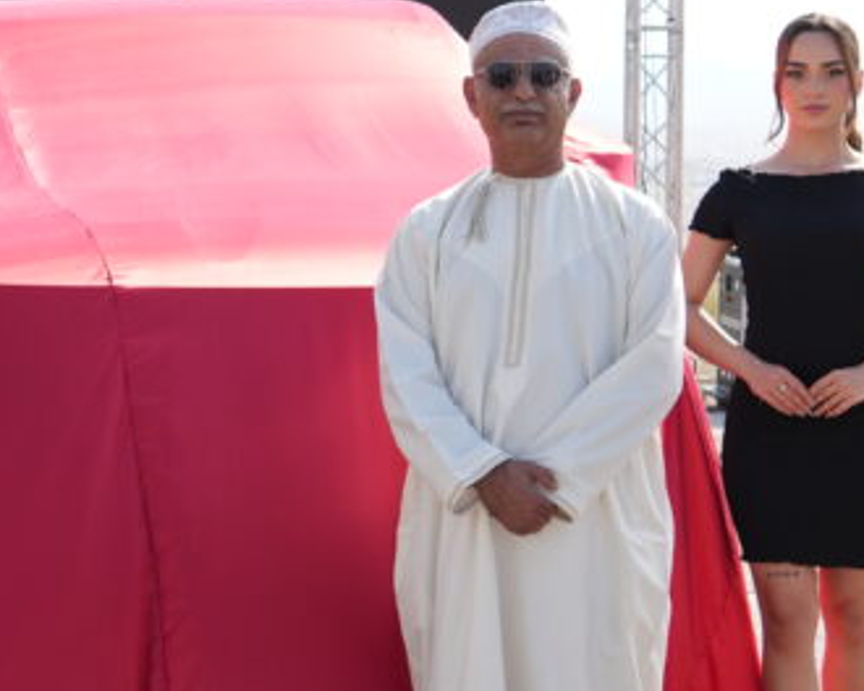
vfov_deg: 14.7
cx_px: 55
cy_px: 274
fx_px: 2685
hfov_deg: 17.9
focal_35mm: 105
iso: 400
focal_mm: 24
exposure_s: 1/3200
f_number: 3.5
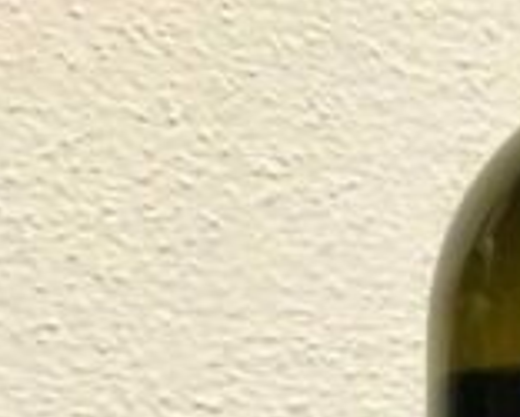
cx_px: 1177
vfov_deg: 8.0
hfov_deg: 9.4
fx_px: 2880
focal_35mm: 187
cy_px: 742
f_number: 1.8
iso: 50
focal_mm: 3.99
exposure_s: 1/15
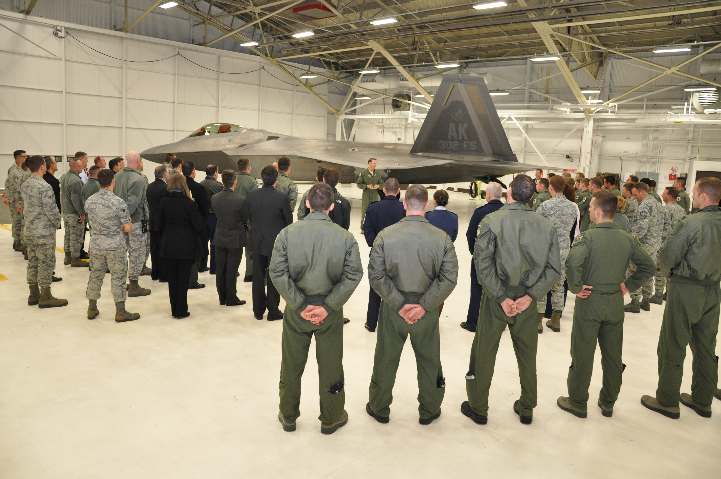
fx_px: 540
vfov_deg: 47.8
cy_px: 240
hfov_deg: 67.4
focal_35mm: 27
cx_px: 360
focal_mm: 18
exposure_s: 1/80
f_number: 4.5
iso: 800
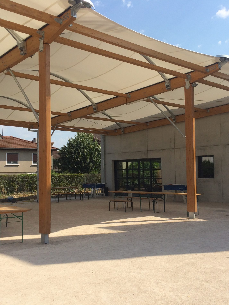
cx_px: 133
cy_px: 152
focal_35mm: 39
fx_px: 344
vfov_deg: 47.9
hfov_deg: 36.7
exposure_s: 1/2564
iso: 32
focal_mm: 4.15
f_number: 2.2
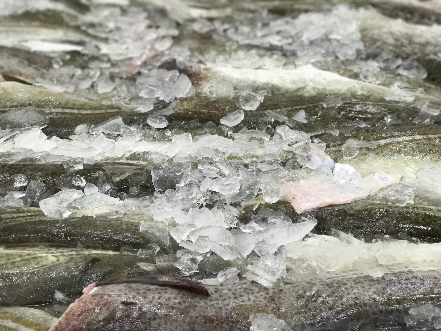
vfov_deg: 25.7
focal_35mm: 57
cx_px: 220
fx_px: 726
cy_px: 166
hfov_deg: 33.8
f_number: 2.8
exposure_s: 1/50
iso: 125
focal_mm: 6.6
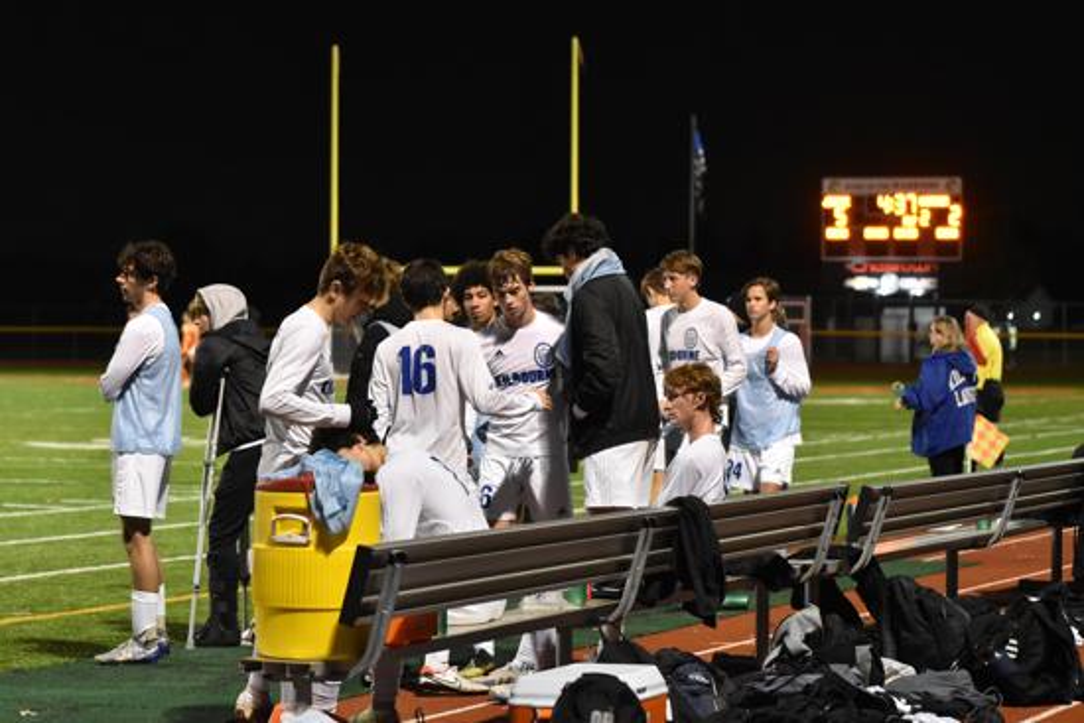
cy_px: 362
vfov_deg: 13.0
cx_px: 542
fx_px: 3162
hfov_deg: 19.5
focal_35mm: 105
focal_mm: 70
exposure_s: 1/320
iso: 3200
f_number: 2.8
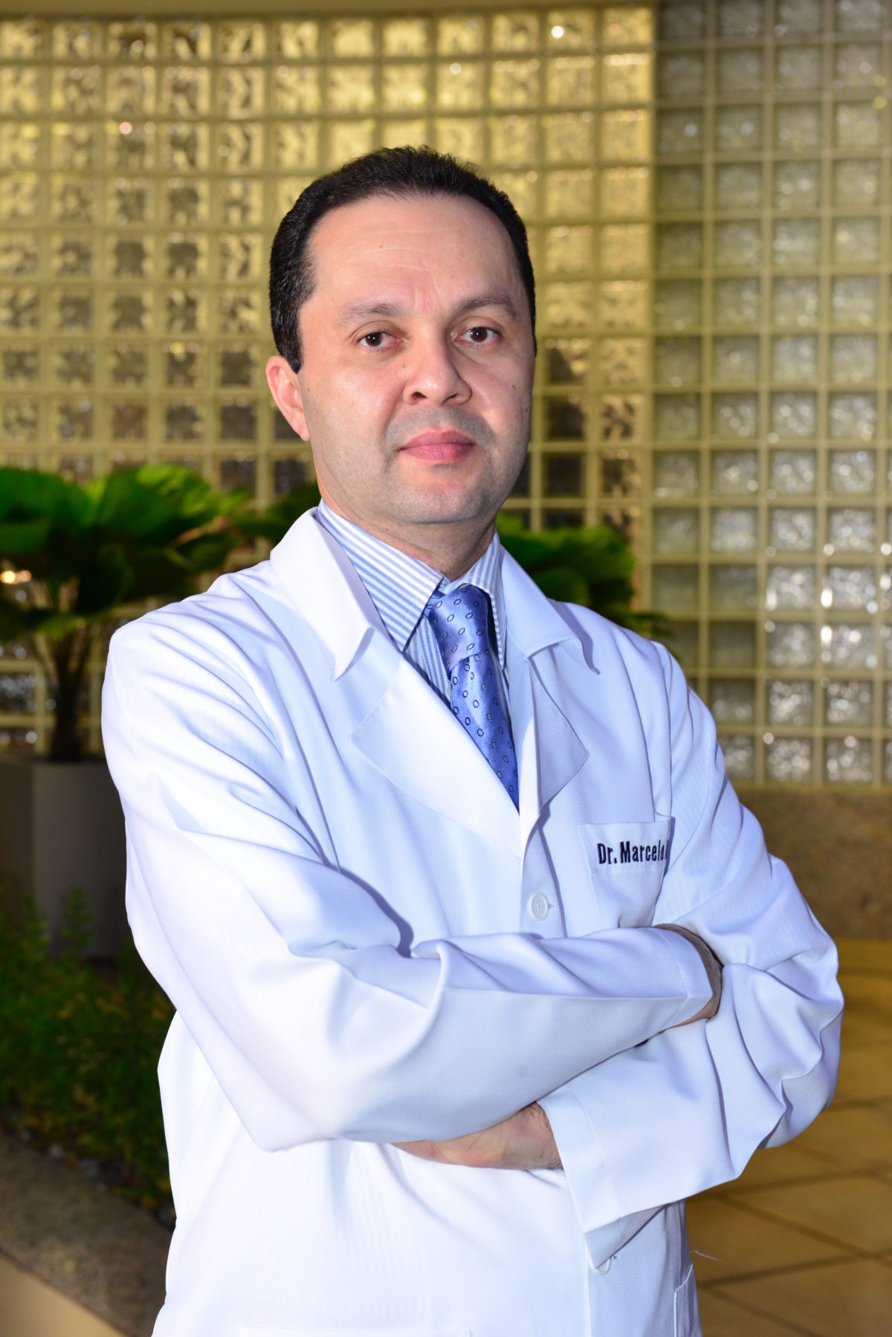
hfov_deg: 19.5
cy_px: 668
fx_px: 2599
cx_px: 446
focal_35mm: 70
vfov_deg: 28.8
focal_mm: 70
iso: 1250
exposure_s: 1/25
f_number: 7.1
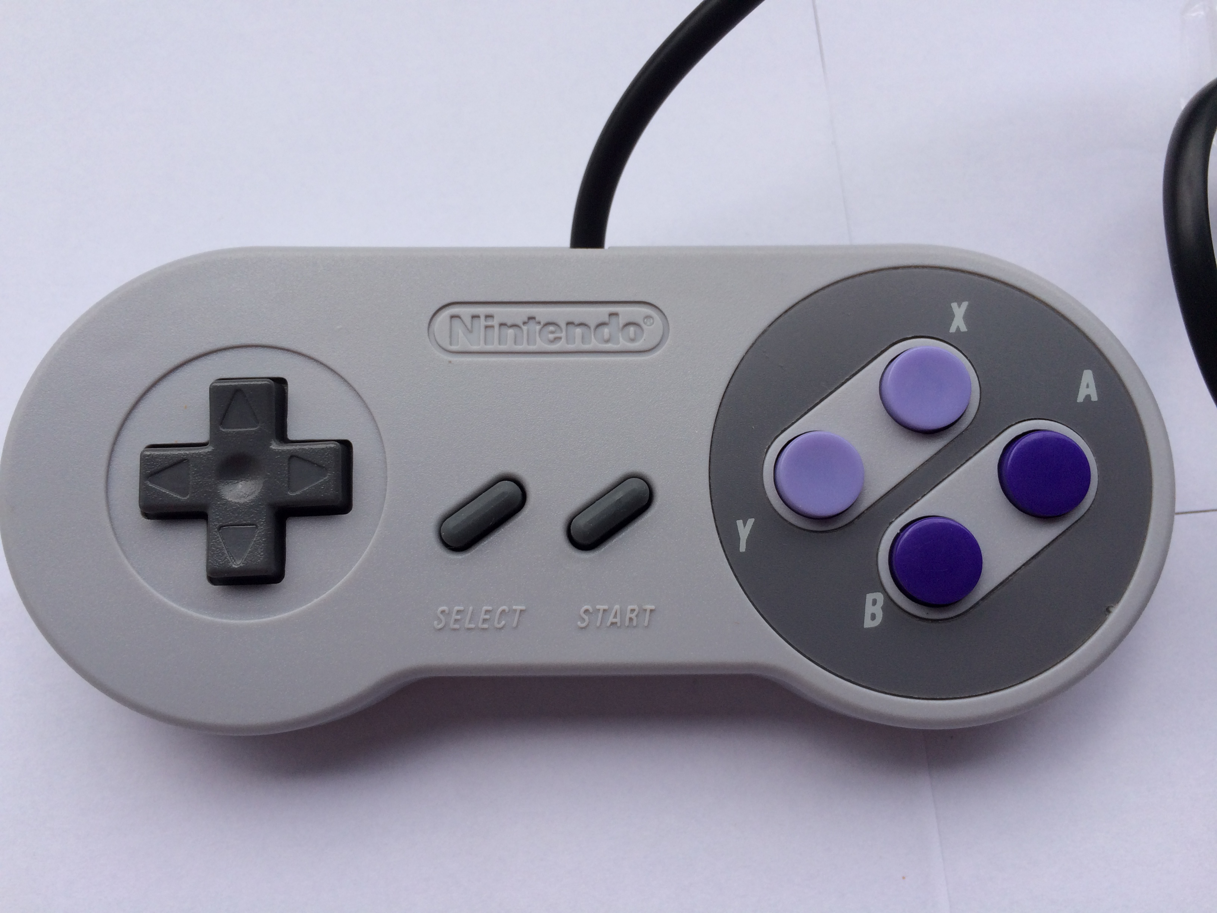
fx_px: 1020
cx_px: 608
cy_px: 456
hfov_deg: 61.7
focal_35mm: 29
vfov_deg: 48.2
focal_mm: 4.15
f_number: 2.2
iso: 32
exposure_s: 1/1026
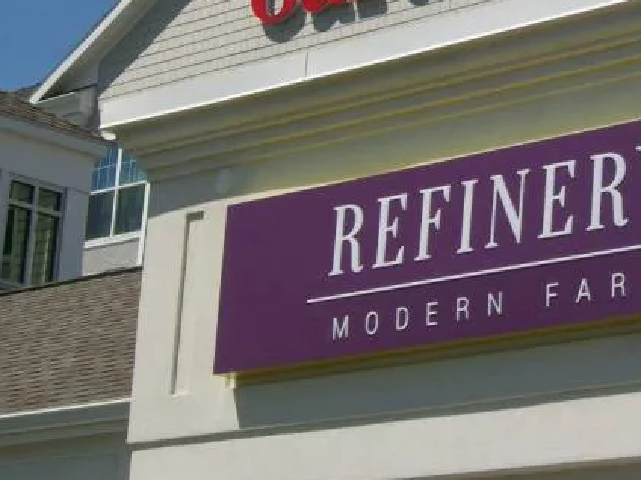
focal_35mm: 140
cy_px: 55
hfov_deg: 14.0
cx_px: 550
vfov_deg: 10.5
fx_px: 2592
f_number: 6.8
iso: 64
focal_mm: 11.8
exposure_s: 1/400
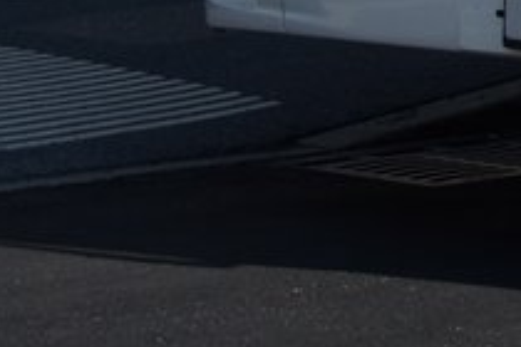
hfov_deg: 7.8
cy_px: -698
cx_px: 1377
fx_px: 3444
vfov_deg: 5.4
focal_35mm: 238
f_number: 6.3
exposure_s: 1/800
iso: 100
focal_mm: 26
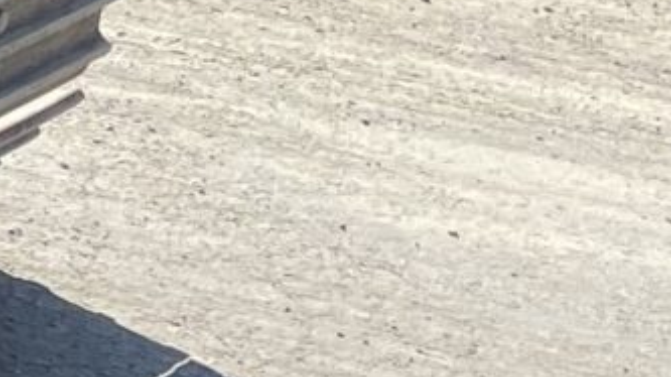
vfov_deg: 5.2
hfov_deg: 7.7
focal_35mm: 218
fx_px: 3877
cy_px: -772
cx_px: -1729
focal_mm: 5.1
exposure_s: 1/1767
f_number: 1.6
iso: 32
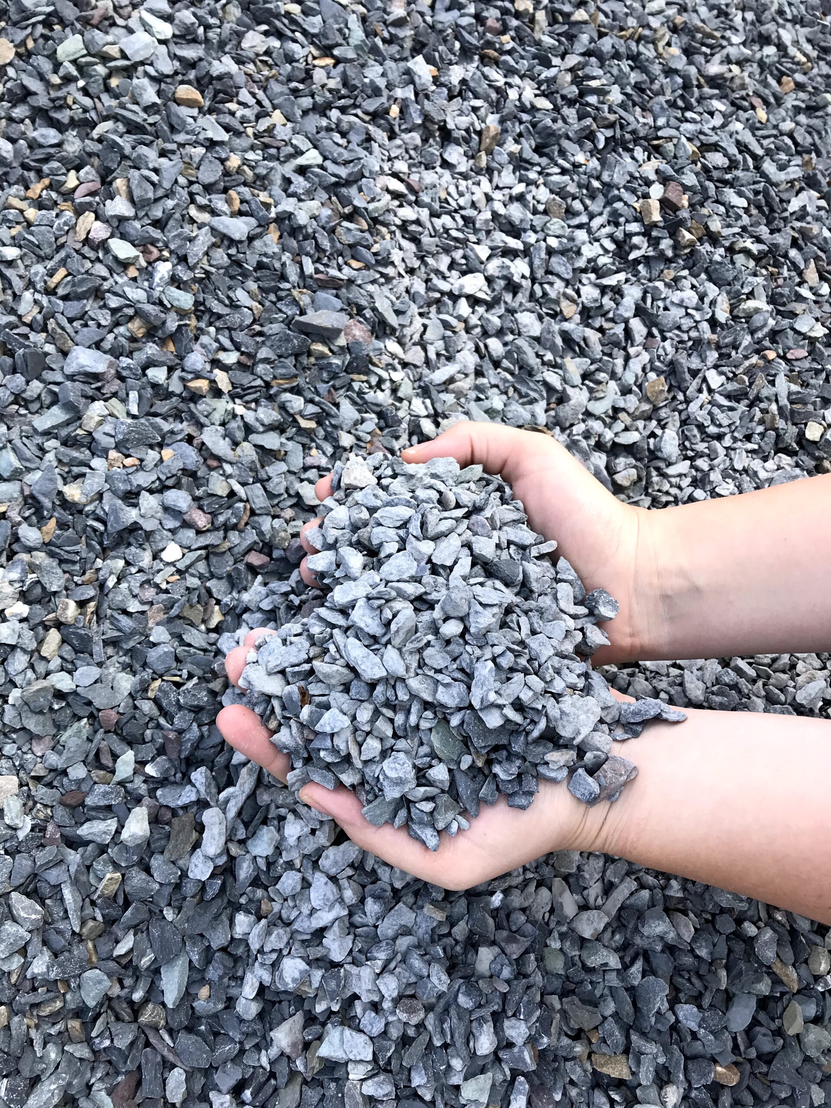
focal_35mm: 28
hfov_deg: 49.7
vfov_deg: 63.4
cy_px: 554
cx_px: 416
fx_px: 896
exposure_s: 1/541
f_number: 1.8
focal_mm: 3.99
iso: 20
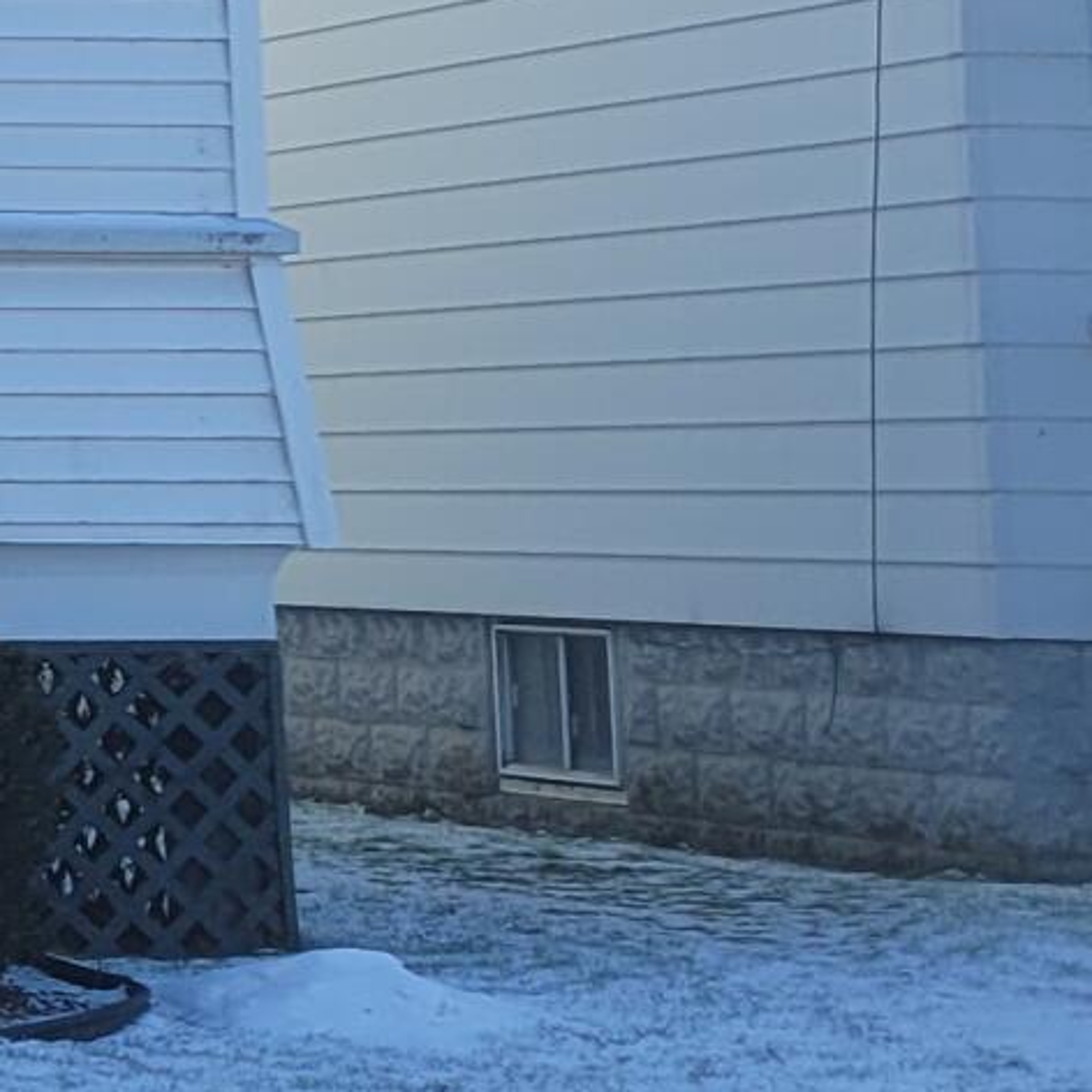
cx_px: -1916
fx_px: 5211
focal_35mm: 146
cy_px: -35
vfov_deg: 11.8
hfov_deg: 9.8
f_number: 1.8
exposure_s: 1/1899
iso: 40
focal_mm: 5.4
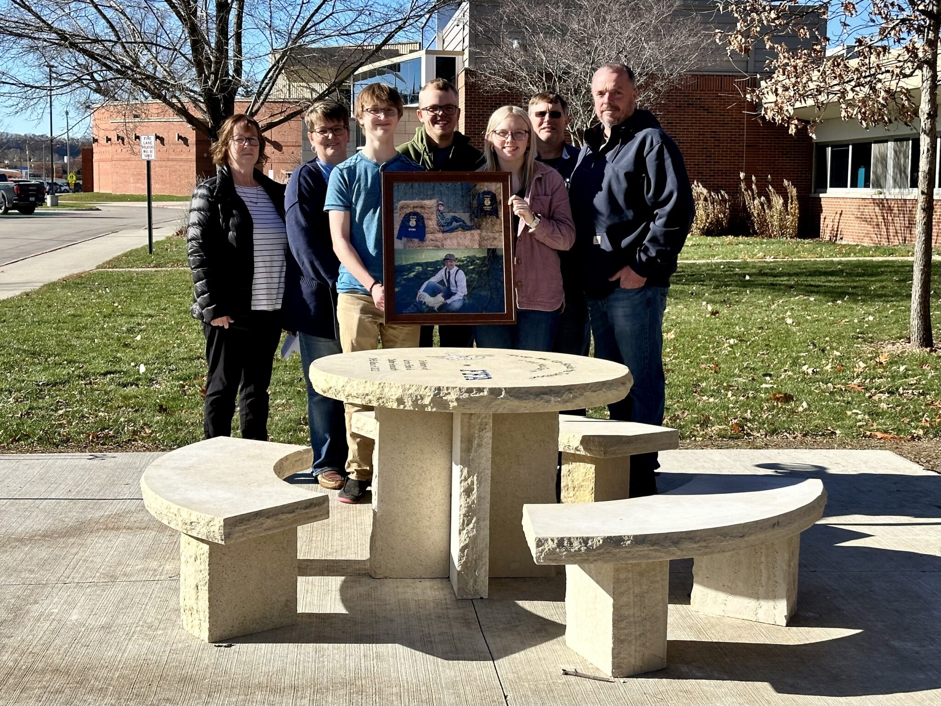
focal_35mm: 48
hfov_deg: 39.7
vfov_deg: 30.3
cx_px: 470
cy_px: 353
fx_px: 1305
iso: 64
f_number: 1.78
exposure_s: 1/2890
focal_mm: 6.86
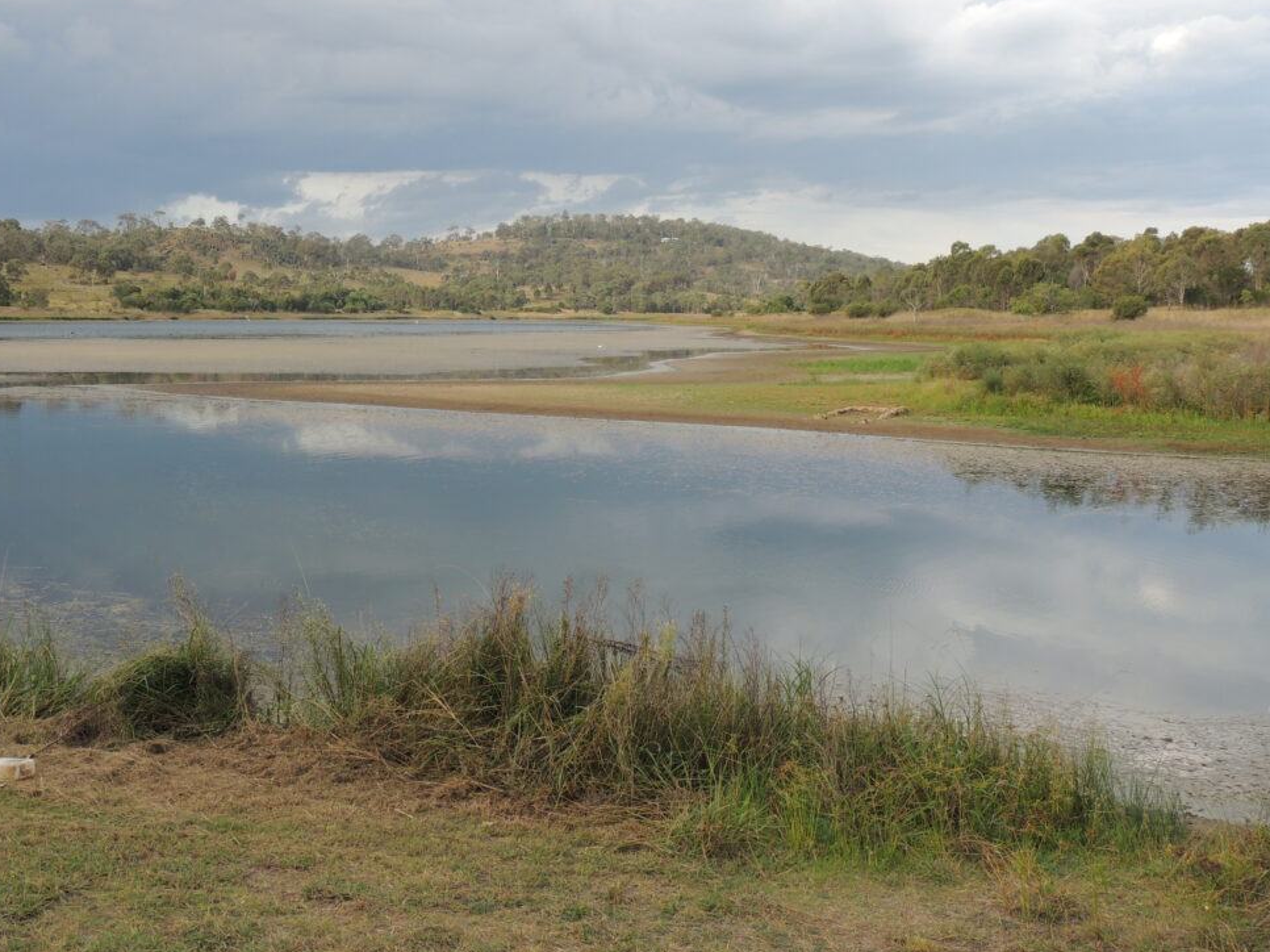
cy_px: 369
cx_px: 523
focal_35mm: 41
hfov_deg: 45.6
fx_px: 1504
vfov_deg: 35.0
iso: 100
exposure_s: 1/400
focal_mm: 5.8
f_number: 3.2
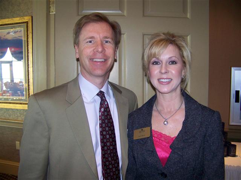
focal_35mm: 36
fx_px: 251
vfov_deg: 39.7
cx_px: 120
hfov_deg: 51.4
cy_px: 90
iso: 200
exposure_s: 1/30
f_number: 2.8
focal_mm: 5.85
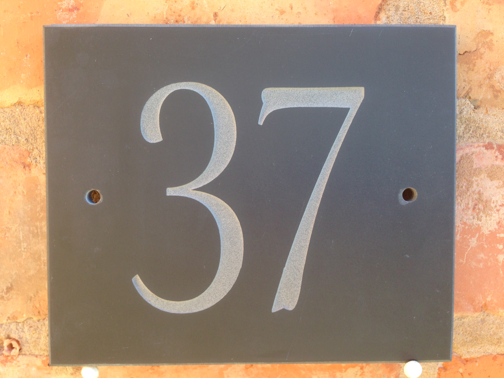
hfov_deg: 55.4
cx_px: 252
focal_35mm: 33
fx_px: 480
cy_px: 189
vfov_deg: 42.9
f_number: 2.4
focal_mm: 4.12
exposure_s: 1/144
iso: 50
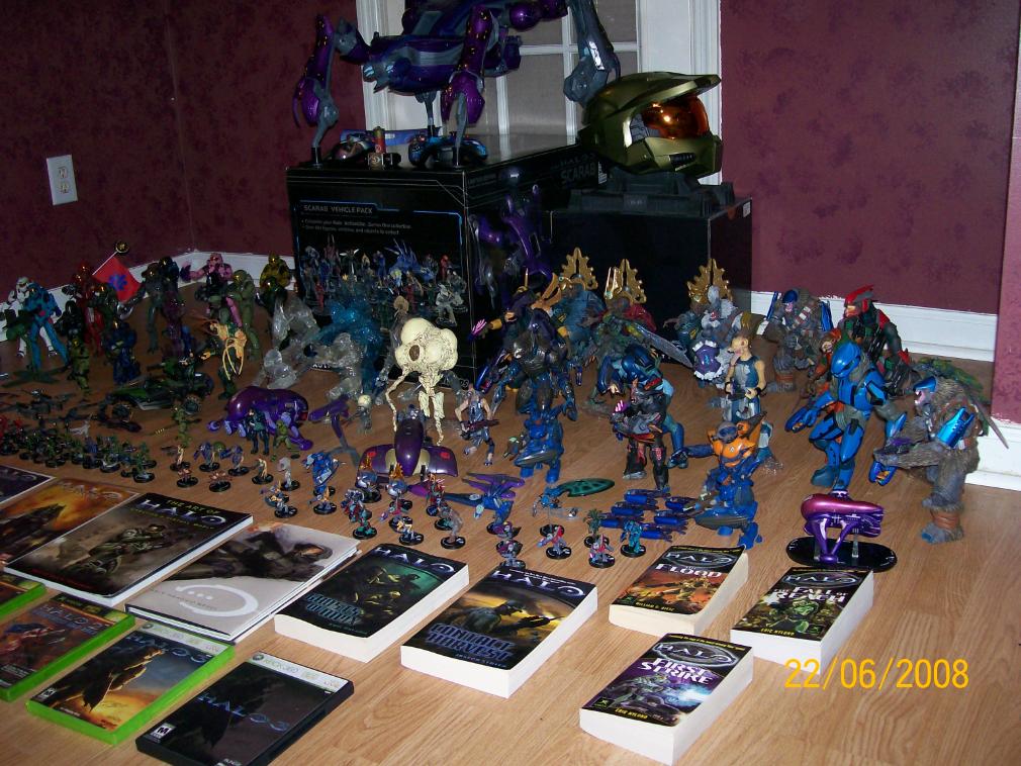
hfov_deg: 51.3
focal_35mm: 36
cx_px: 510
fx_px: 1062
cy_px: 383
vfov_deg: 39.7
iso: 140
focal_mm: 6
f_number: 2.7
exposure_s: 1/64
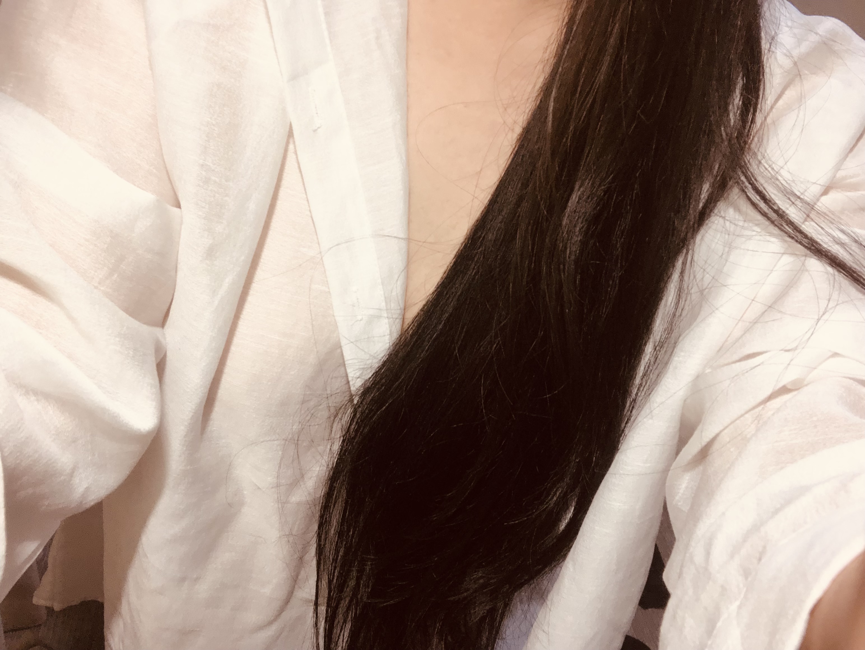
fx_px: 800
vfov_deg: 44.2
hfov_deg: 56.8
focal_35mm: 32
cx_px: 432
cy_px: 325
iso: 32
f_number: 2.2
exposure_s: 1/60
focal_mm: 2.87
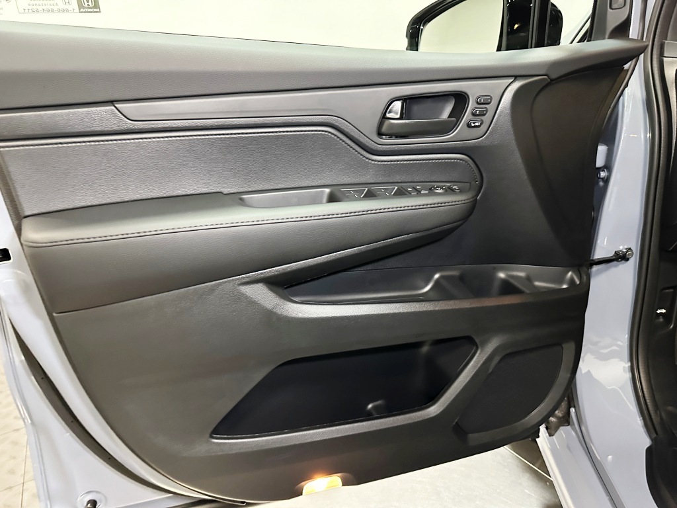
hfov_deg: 71.6
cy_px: 254
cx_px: 338
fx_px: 469
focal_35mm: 24
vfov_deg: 56.8
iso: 1000
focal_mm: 6.86
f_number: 1.78
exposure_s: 1/40
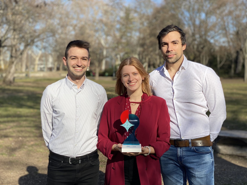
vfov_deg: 28.0
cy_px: 92
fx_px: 371
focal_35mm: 52
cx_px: 124
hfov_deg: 36.8
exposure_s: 1/1295
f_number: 2
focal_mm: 6
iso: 20
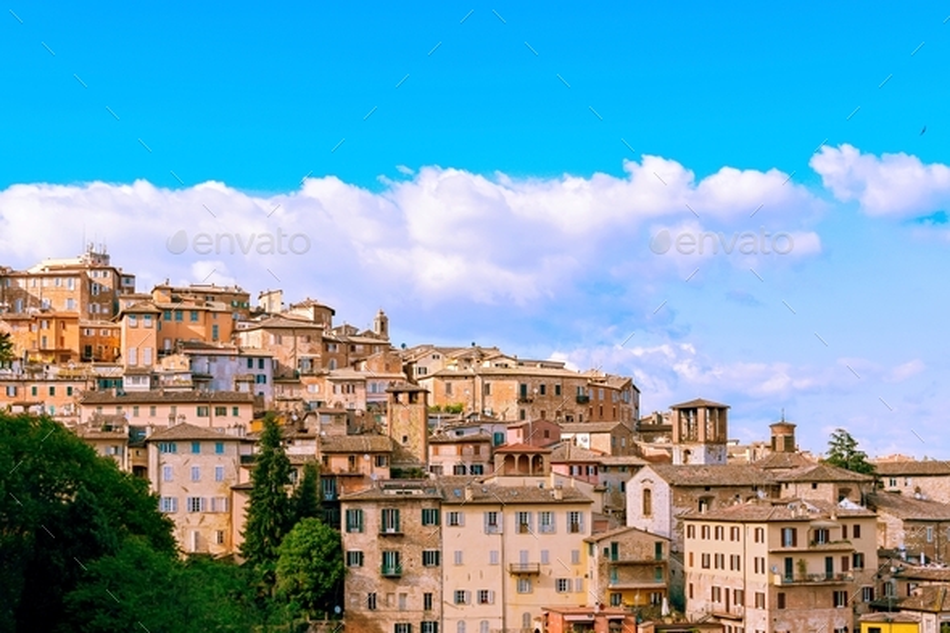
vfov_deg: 26.5
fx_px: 1345
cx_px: 475
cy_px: 316
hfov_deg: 38.9
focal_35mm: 51
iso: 200
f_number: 9
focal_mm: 34
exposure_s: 1/320
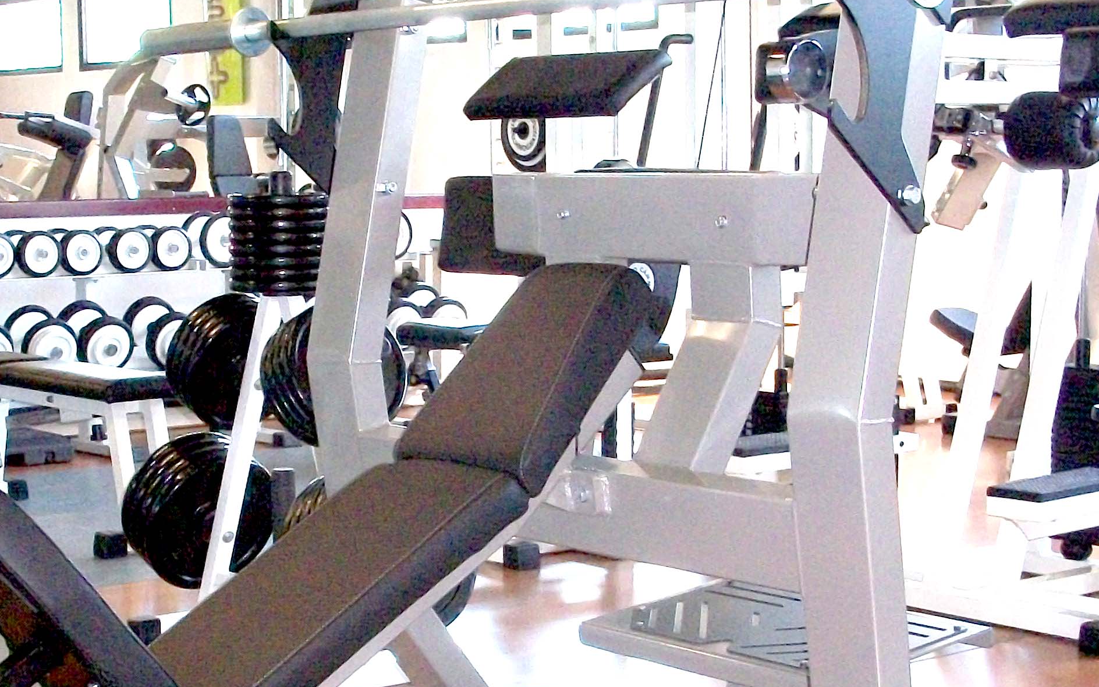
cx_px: 377
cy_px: 533
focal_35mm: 72
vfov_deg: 18.0
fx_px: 2156
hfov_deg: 28.4
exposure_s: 1/60
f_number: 3.1
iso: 320
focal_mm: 6.3
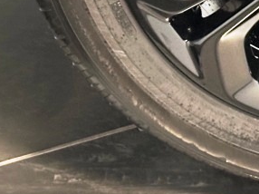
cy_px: -106
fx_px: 1286
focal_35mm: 172
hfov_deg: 11.2
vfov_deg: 8.4
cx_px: 339
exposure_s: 1/20
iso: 640
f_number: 1.78
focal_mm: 6.86
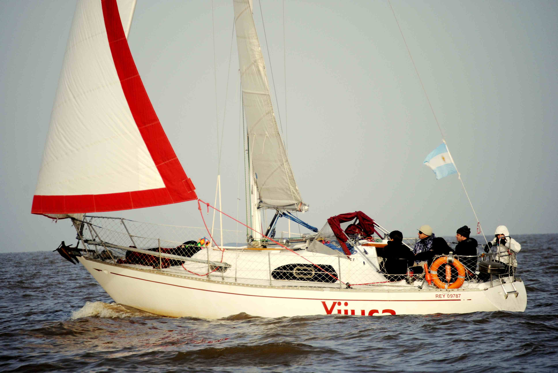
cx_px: 279
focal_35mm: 300
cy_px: 186
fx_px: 4656
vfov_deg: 4.6
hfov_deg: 6.9
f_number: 5.6
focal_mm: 200
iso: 200
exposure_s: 1/1250
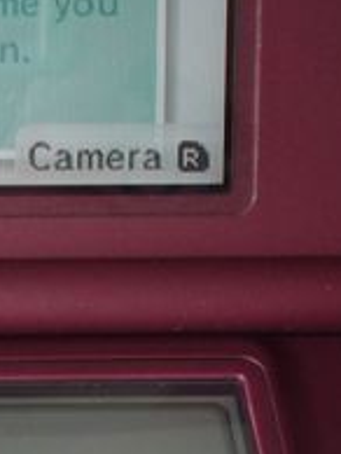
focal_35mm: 150
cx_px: -138
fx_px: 1966
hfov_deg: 9.7
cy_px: 262
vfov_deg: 13.1
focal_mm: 5.2
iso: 100
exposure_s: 1/30
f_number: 3.3
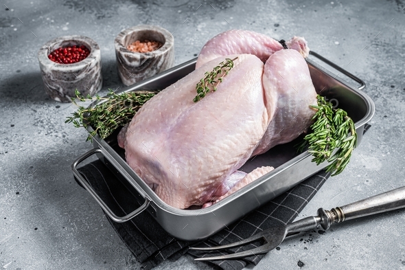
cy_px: 135
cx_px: 202
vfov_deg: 27.0
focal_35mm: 50
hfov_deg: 39.6
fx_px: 562
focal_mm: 50
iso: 200
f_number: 10
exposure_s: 1/125
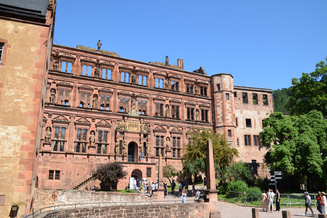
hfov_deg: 61.9
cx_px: 164
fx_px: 272
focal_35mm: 30
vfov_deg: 43.6
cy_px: 109
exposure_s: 1/400
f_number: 10
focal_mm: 20
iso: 200
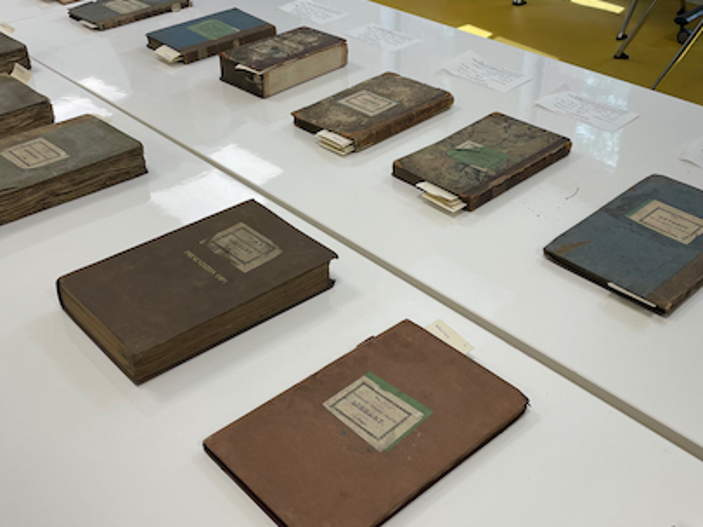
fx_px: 832
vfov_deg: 35.1
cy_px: 244
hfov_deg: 45.8
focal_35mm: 41
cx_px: 358
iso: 32
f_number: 1.6
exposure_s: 1/129
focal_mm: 4.2
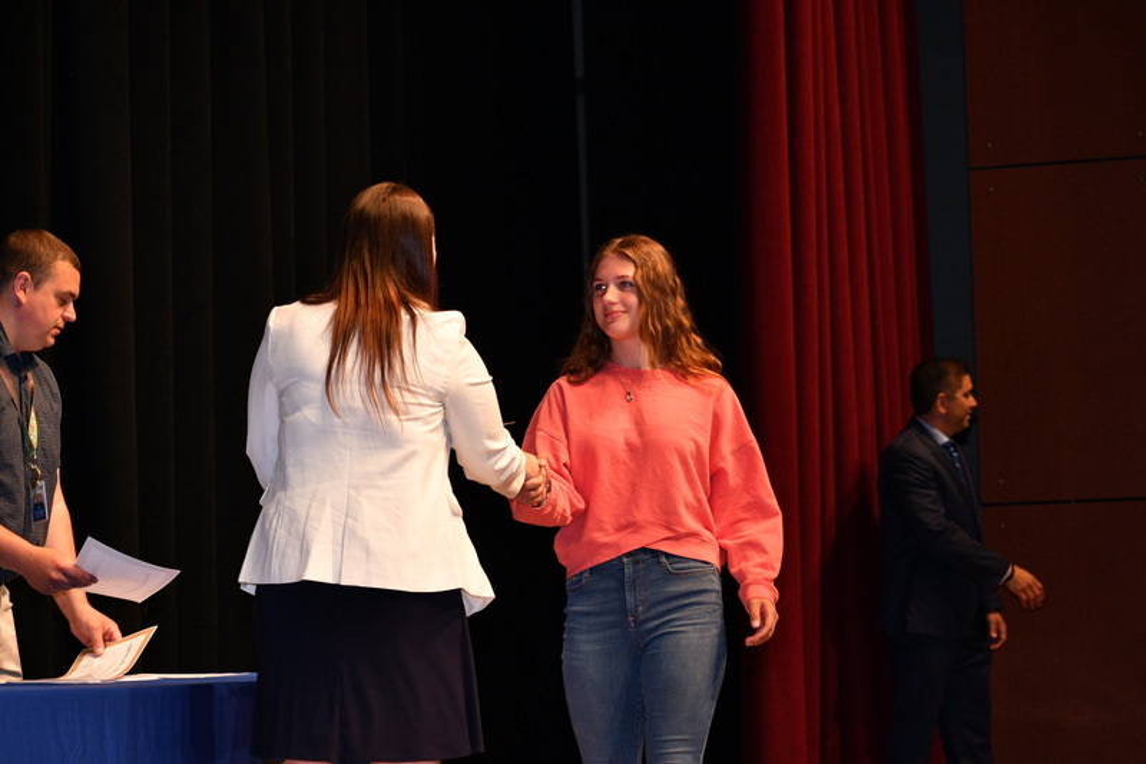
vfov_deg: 13.0
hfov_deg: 19.5
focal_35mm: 105
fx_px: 3342
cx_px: 573
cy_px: 382
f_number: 4.5
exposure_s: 1/200
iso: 1250
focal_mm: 70
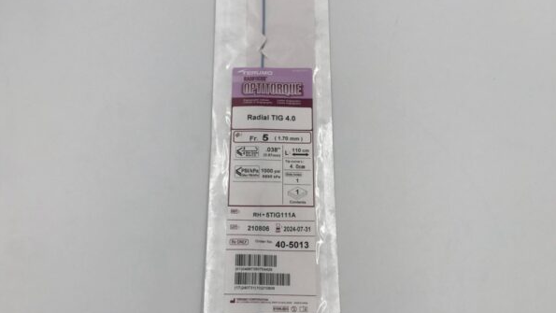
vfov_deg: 29.0
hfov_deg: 49.4
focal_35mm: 41
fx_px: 605
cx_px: 278
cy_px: 175
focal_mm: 3.99
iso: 20
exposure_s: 1/292
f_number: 1.8
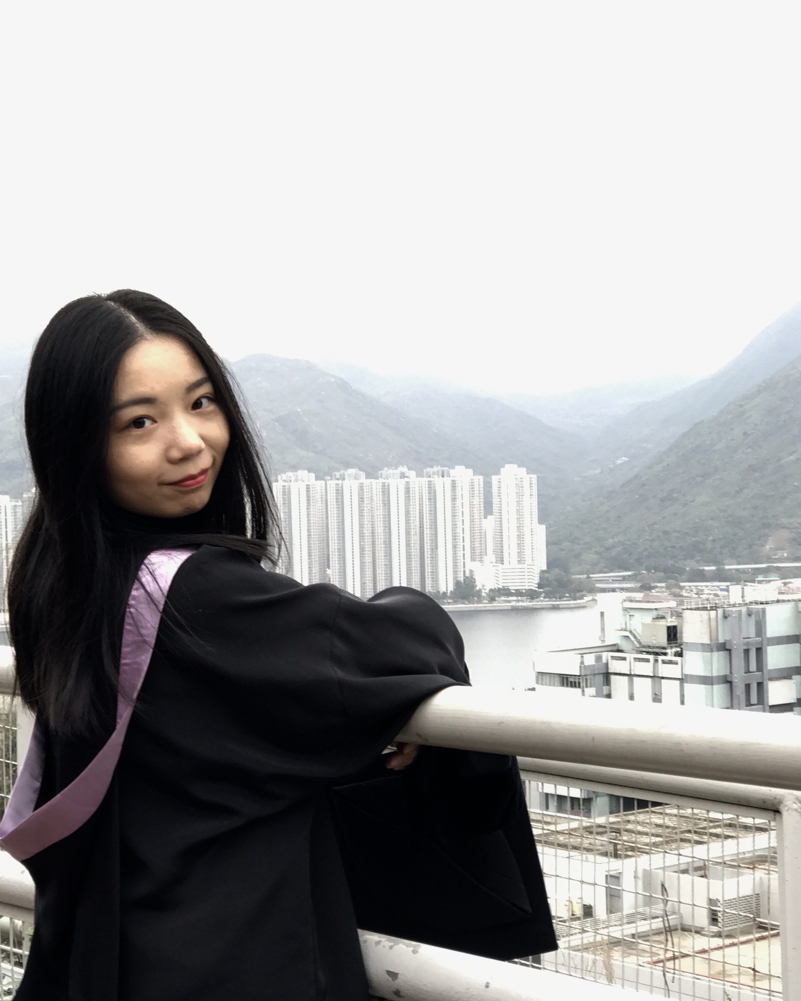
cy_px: 505
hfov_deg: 20.3
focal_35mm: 75
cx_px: 237
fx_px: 2222
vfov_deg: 25.4
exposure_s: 1/50
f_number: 2.8
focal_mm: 6.6
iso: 50
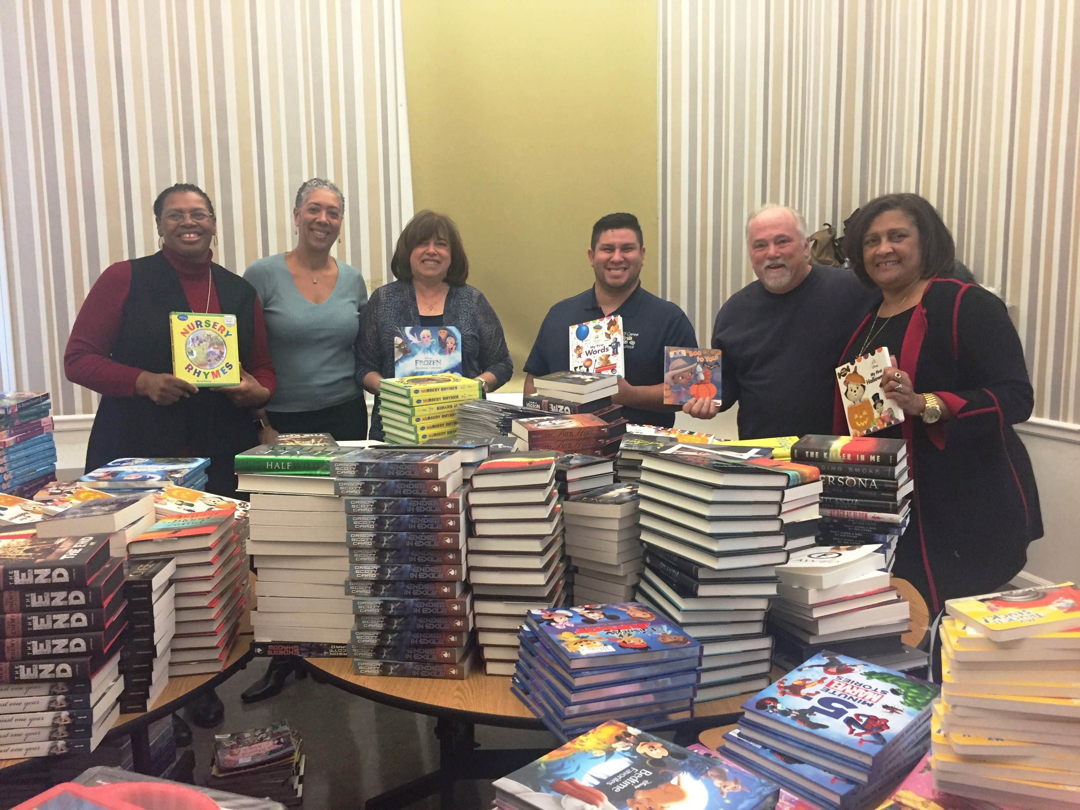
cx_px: 540
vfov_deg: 48.2
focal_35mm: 29
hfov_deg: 61.7
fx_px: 905
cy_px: 405
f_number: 2.2
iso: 160
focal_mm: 4.15
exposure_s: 1/30
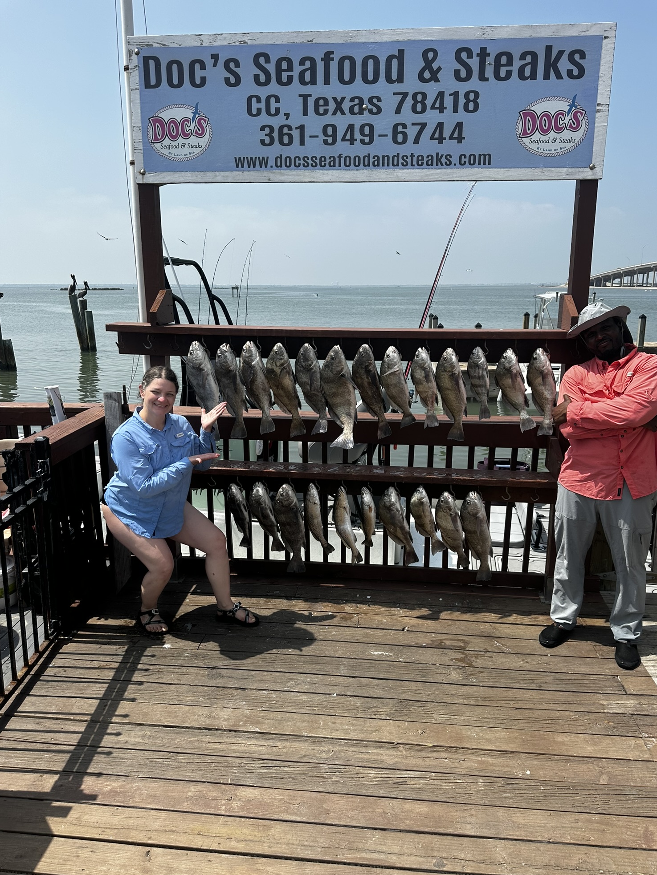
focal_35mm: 25
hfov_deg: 54.9
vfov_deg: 69.4
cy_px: 442
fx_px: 633
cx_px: 339
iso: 80
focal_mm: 6.86
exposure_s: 1/3861
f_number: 1.78
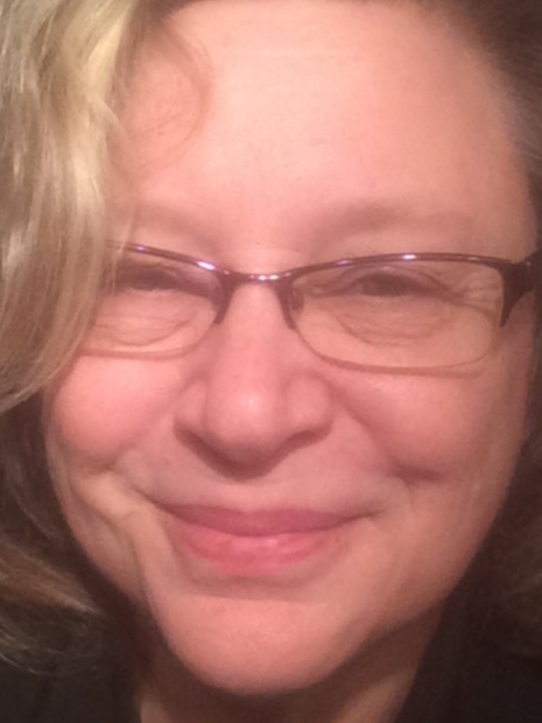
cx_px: 255
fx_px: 1336
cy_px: 372
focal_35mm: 64
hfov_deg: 22.9
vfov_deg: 30.3
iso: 200
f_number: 2.4
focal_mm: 2.15
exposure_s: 1/30
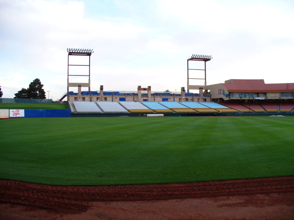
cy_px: 110
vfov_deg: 38.7
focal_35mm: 37
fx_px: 314
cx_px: 147
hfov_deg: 50.1
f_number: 2.8
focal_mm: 6.1
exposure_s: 1/125
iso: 64
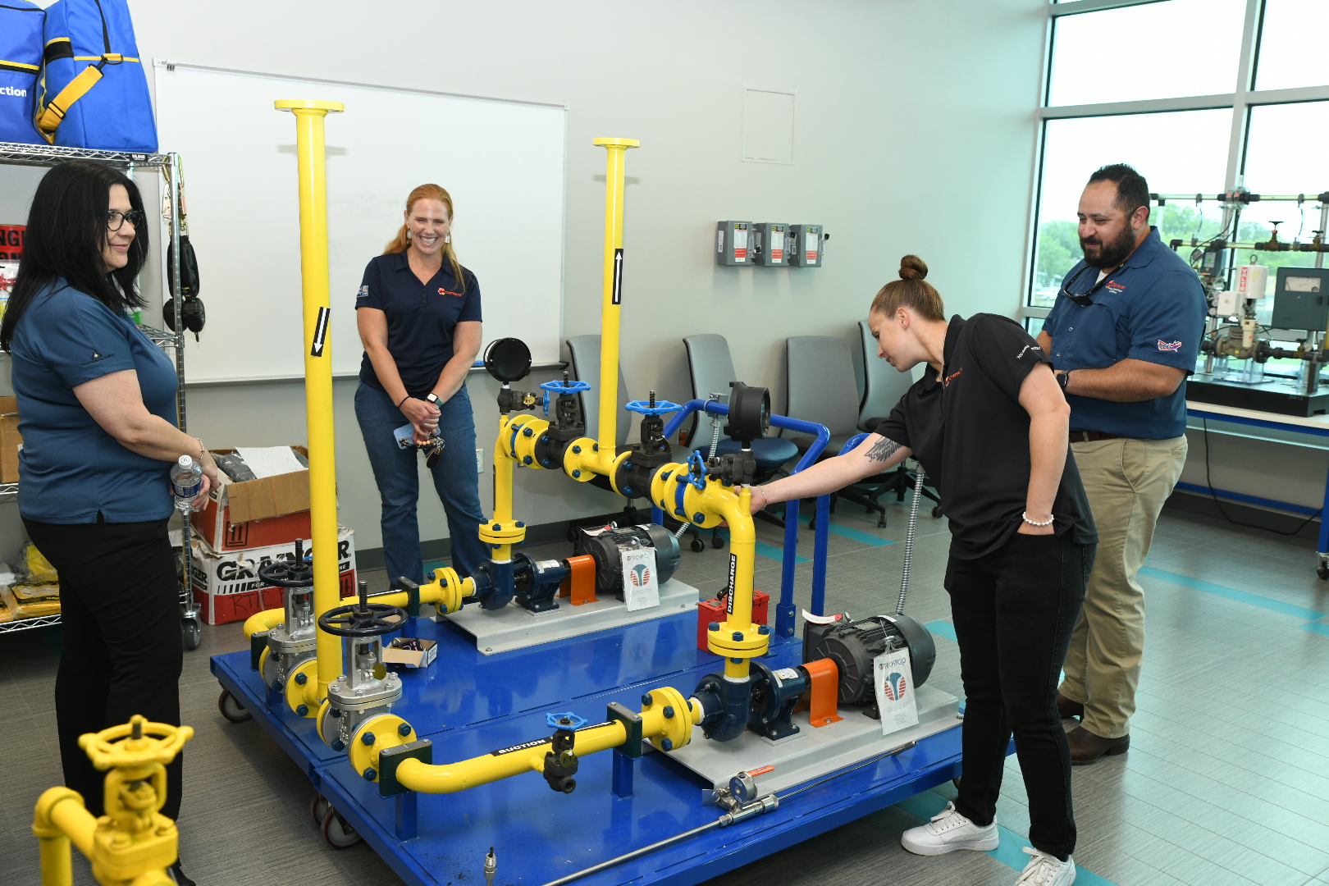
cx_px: 664
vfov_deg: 41.1
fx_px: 1181
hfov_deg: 58.7
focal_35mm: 32
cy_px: 443
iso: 800
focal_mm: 32
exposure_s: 1/125
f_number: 5
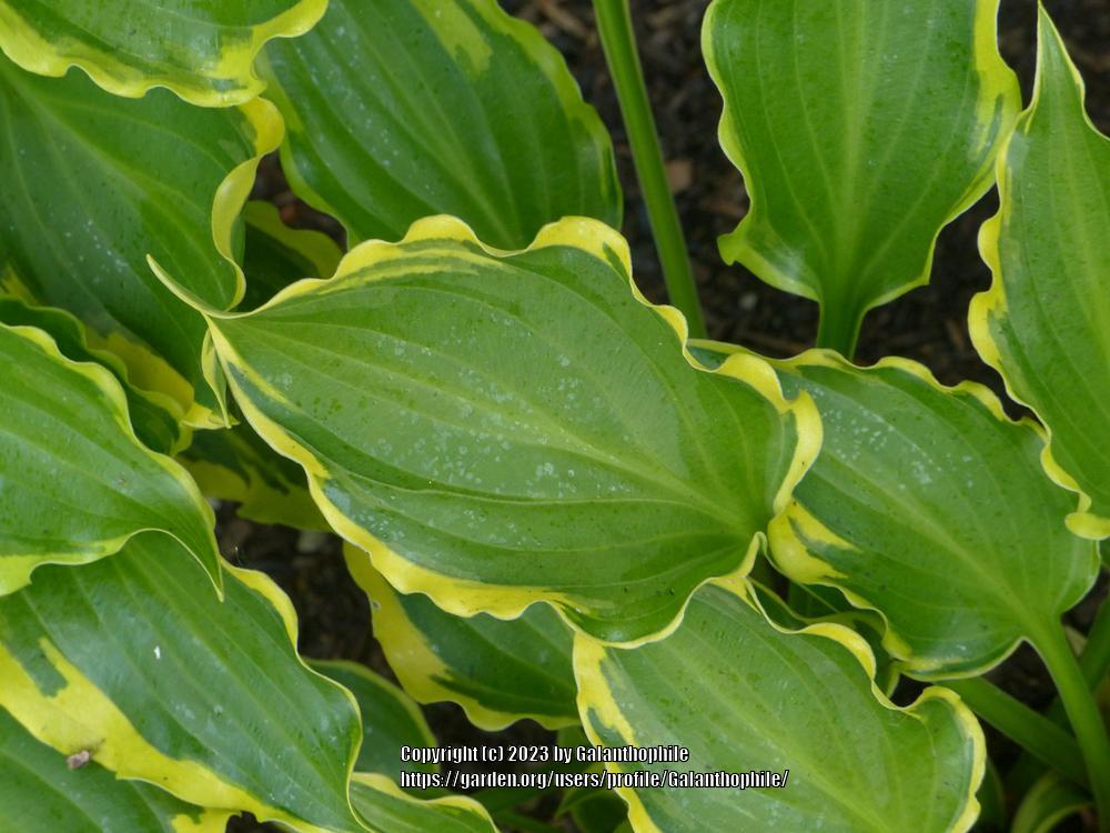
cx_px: 555
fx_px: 4553
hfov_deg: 13.9
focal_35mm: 142
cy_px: 416
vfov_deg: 10.4
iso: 200
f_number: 4.5
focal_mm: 25.6
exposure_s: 1/400
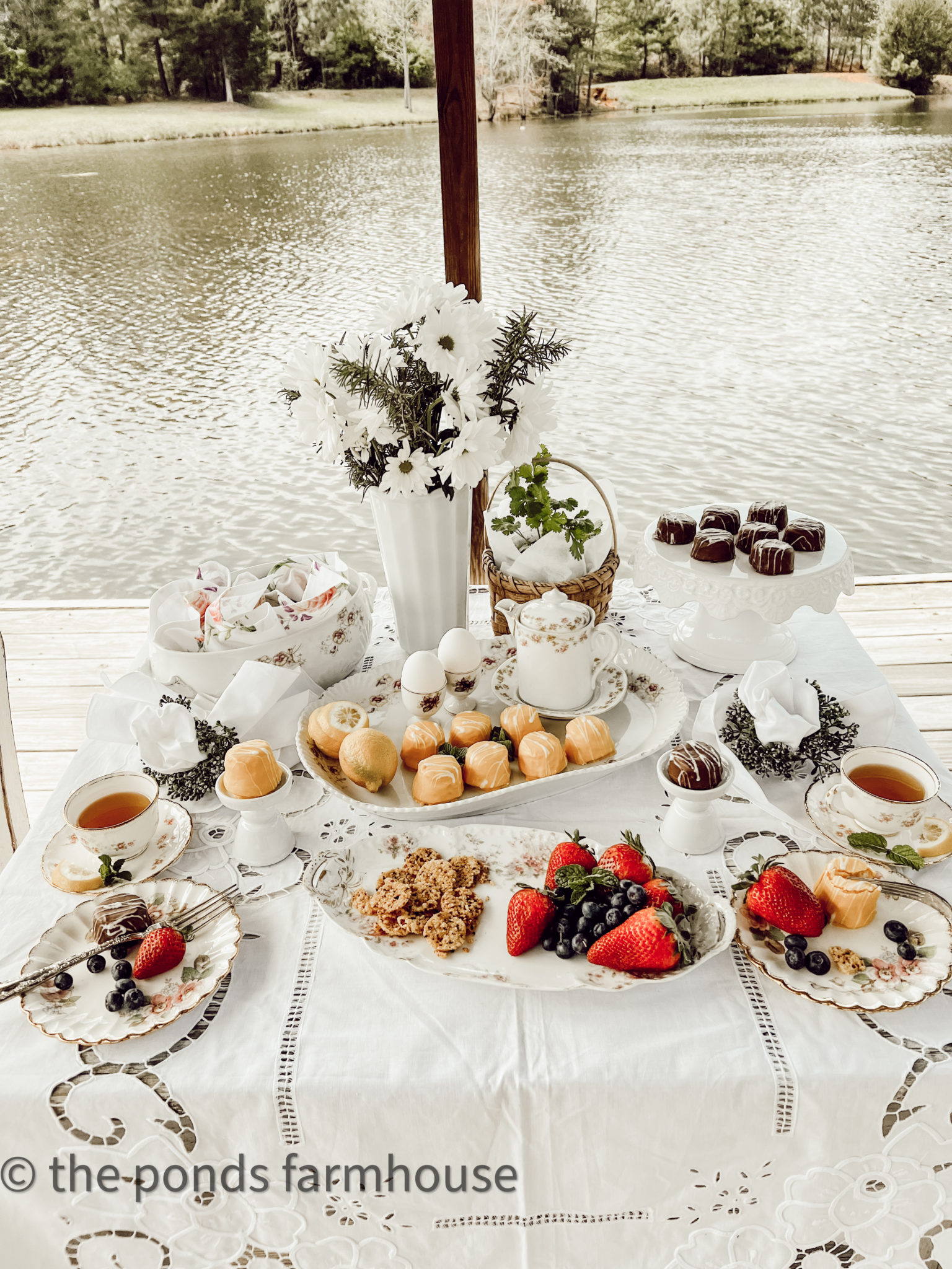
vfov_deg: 67.3
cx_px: 476
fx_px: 953
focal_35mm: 26
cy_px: 634
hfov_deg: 53.1
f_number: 1.5
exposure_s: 1/1500
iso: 50
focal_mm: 5.7
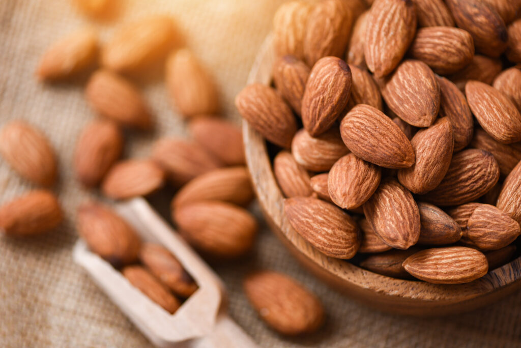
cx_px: 260
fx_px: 1520
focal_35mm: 105
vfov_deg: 13.1
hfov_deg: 19.4
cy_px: 174
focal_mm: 105
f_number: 4
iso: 400
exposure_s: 1/250
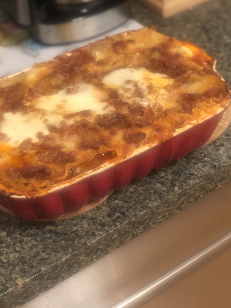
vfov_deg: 29.8
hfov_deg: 22.6
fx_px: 578
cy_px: 129
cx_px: 96
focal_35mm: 65
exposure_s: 1/12
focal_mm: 6
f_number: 2.4
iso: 160
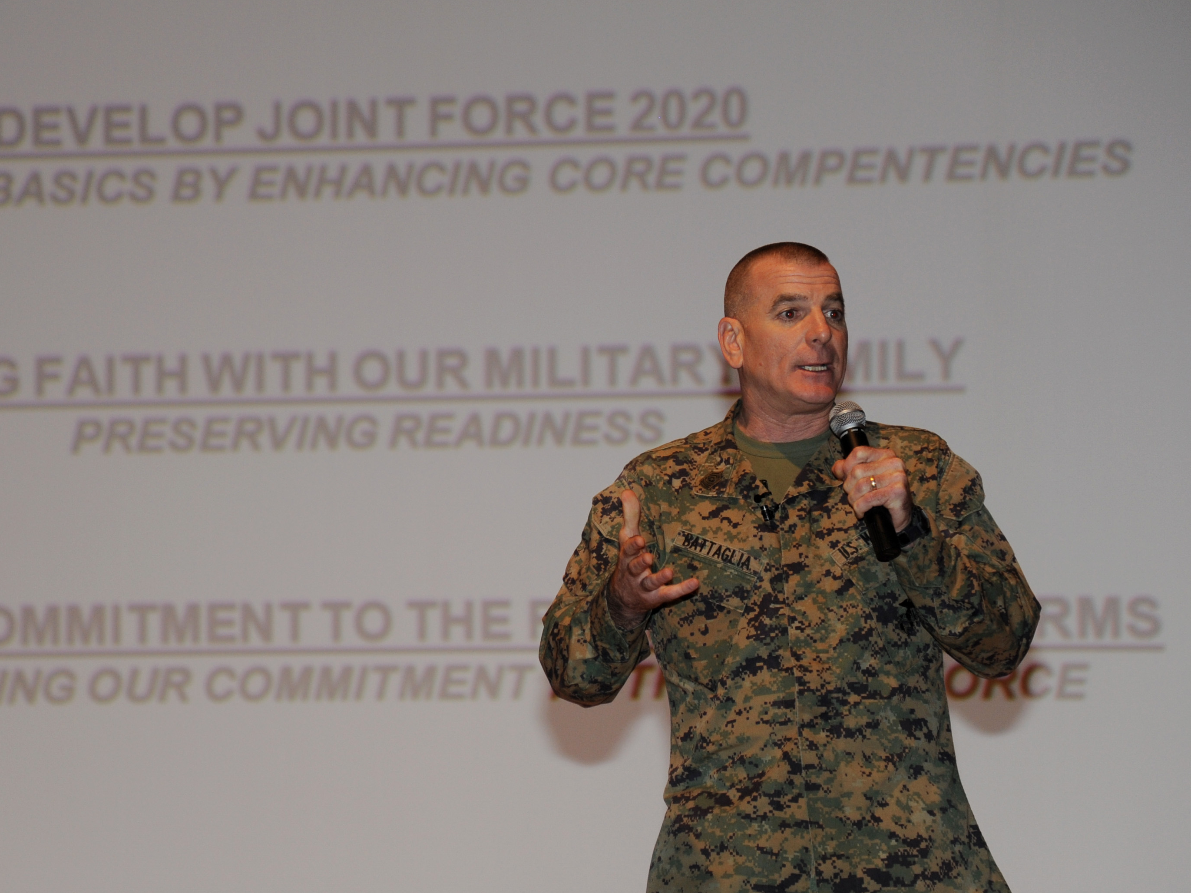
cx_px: 468
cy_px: 516
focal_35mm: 179
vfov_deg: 8.3
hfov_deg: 11.0
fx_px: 6158
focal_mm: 120
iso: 800
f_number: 4
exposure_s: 1/50
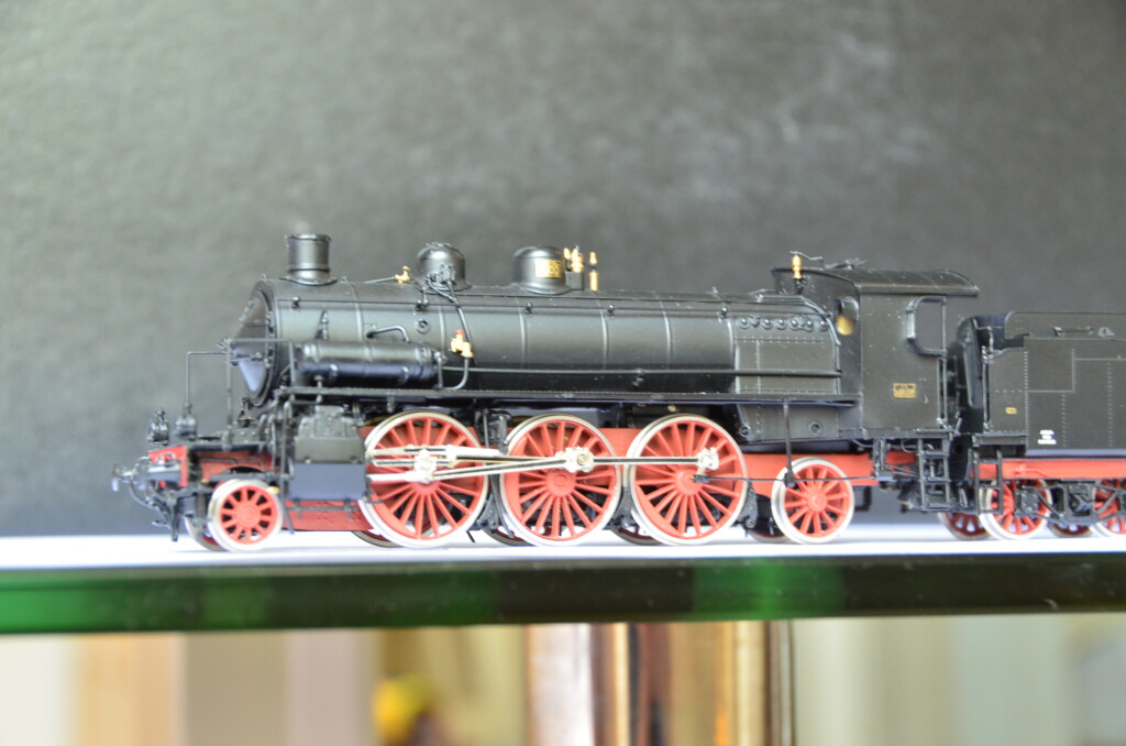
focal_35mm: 84
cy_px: 373
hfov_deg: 24.2
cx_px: 563
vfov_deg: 16.2
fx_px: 2622
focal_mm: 56
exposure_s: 1/15
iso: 800
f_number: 6.3
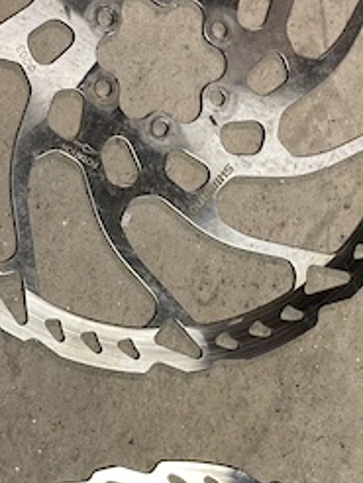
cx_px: 179
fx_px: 1270
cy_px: 375
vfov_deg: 21.3
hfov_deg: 16.3
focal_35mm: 91
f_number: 1.8
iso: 125
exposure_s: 1/60
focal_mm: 3.99
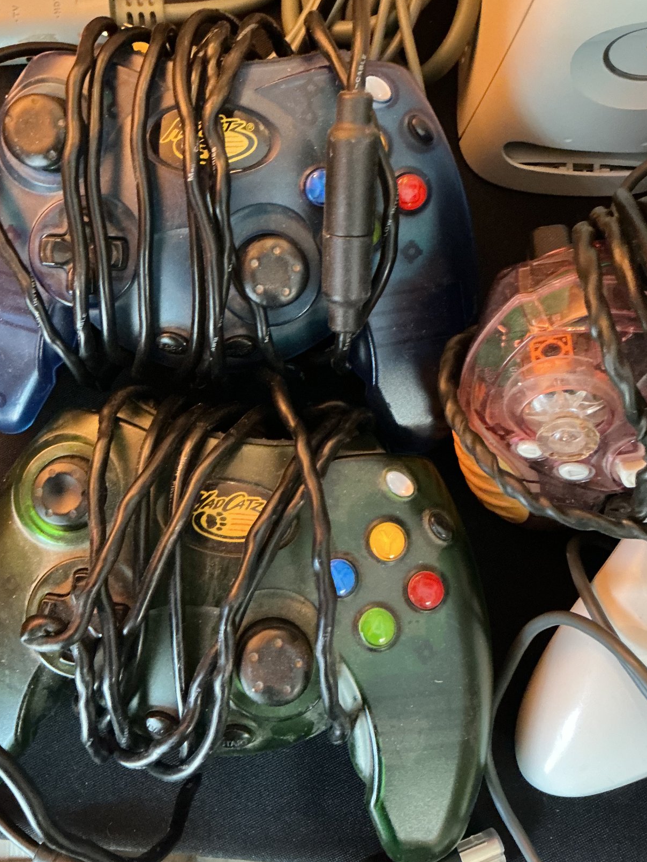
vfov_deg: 51.1
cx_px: 257
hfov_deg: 39.5
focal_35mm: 36
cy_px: 360
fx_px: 897
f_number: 1.8
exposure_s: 1/24
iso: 500
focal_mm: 3
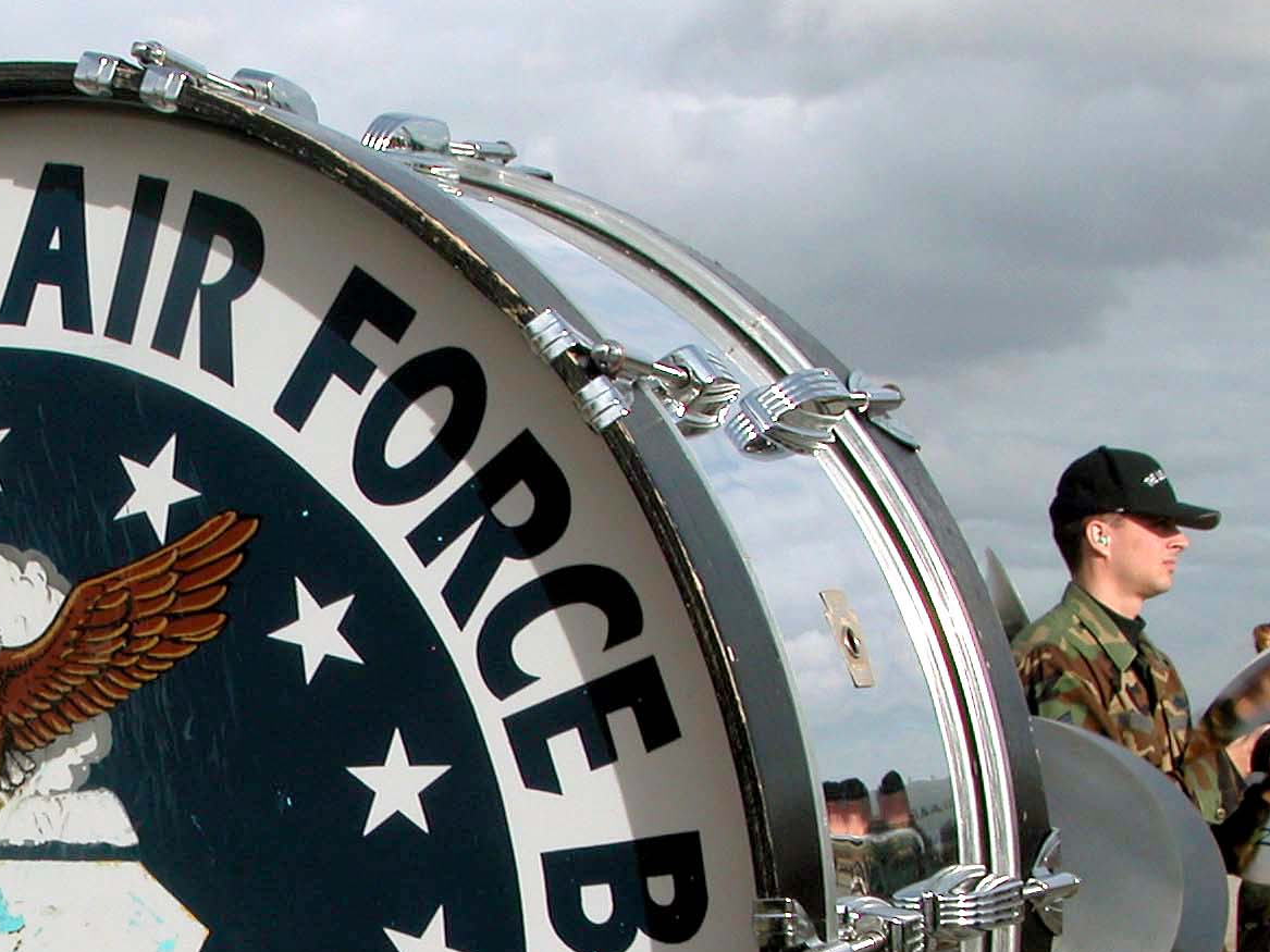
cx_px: 17
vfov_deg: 18.3
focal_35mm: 79
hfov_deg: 23.7
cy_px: 862
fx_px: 2898
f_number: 7.1
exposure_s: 1/395
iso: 100
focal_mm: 9.2
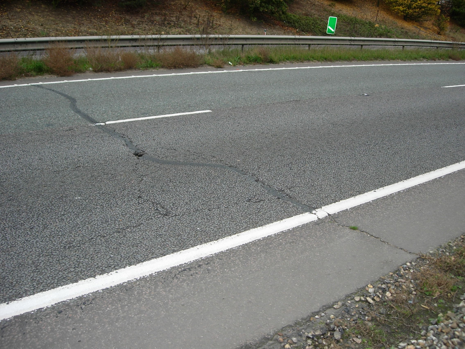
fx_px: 510
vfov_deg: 37.7
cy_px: 174
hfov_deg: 49.0
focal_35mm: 38
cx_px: 232
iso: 79
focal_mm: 7.8
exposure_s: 1/483
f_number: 2.8
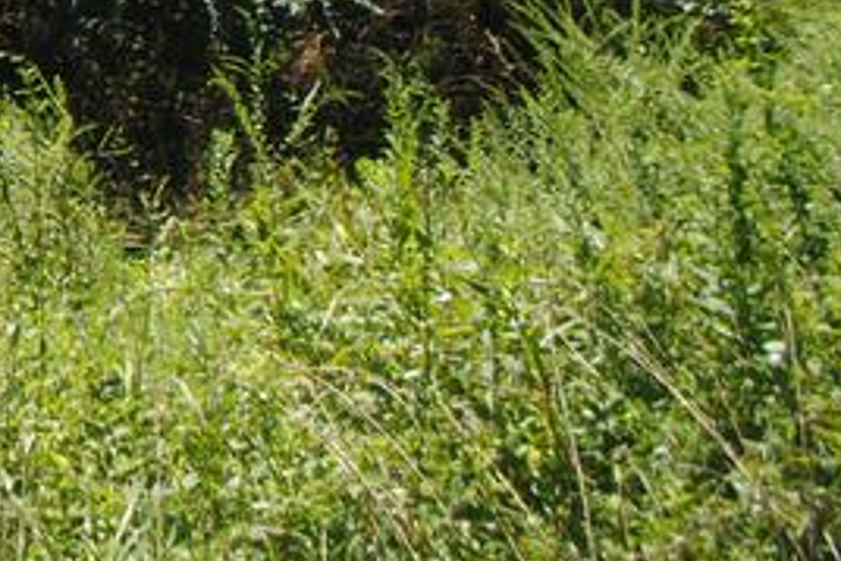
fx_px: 2618
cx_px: -712
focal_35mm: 112
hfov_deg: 15.5
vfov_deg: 11.3
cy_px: -472
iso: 100
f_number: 6.3
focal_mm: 20
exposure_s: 1/160
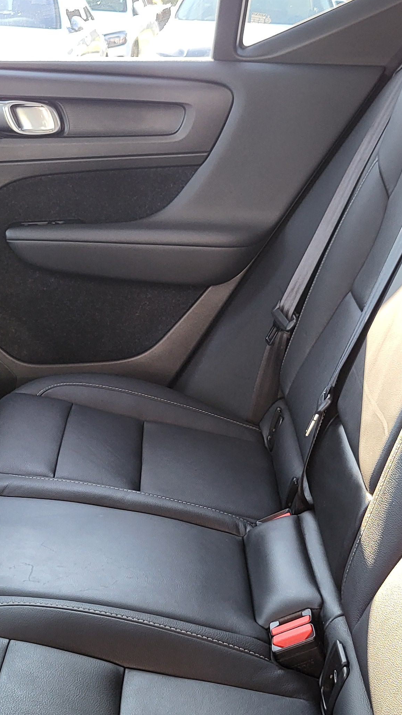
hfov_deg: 21.8
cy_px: 439
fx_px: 1042
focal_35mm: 55
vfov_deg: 37.7
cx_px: 192
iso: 125
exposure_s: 1/120
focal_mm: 5.4
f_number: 1.8
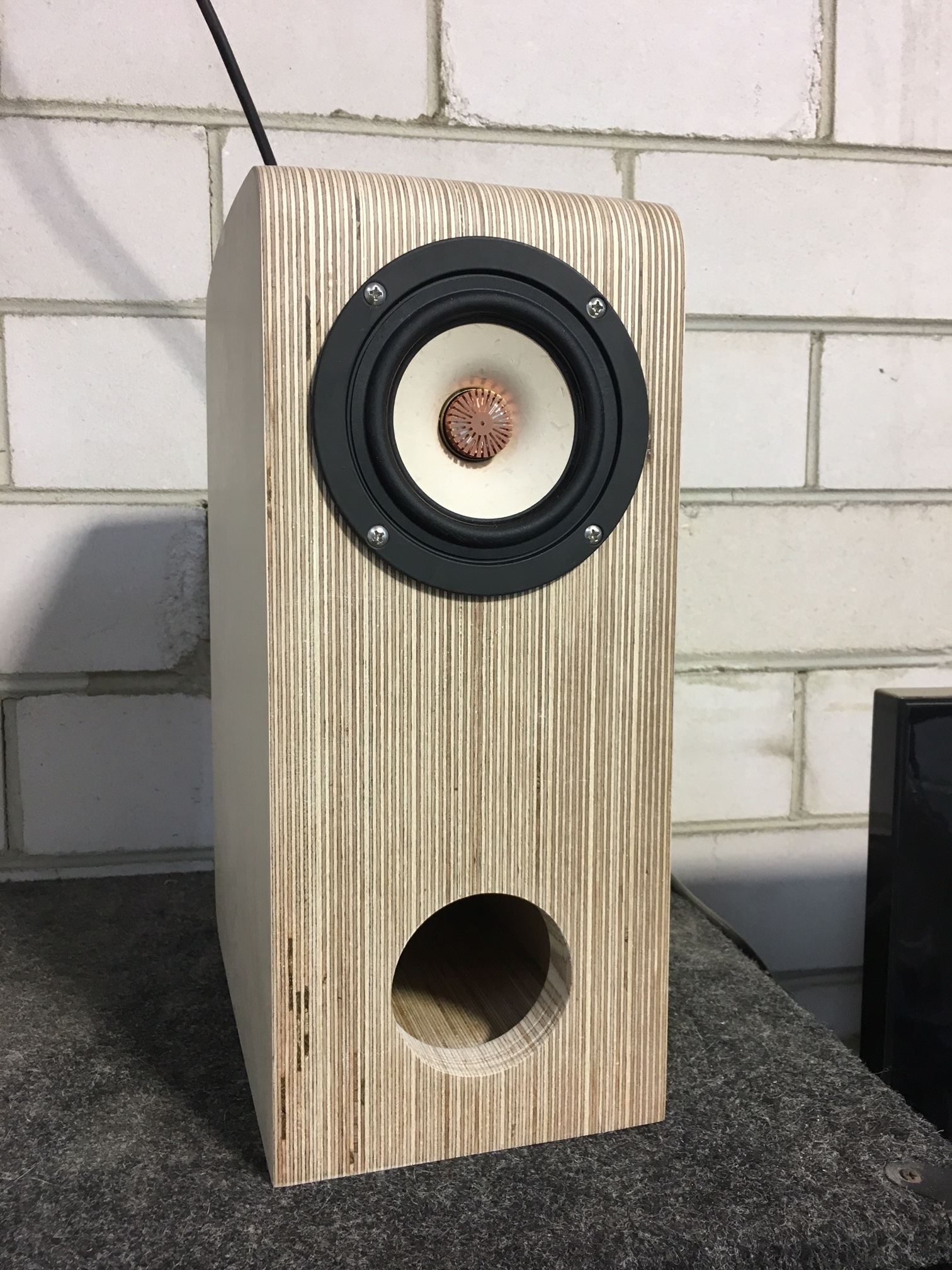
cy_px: 635
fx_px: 1063
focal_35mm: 29
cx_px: 476
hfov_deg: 48.2
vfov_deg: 61.7
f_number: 2.2
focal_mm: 4.15
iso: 100
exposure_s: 1/33
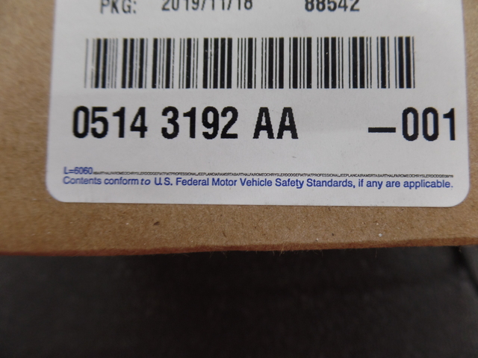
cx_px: 239
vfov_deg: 58.9
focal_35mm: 23
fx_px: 318
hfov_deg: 73.9
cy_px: 179
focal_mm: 4.1
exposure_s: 1/30
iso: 120
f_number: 2.8
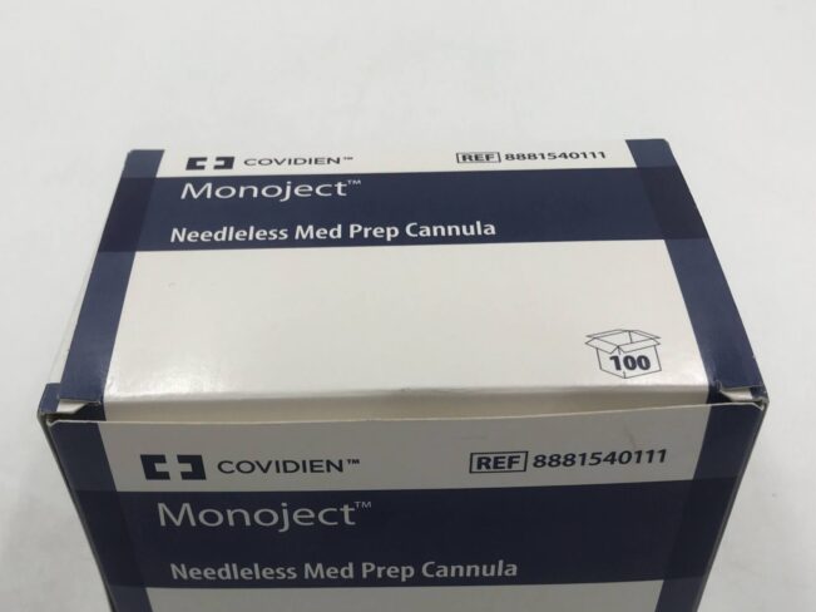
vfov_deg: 33.0
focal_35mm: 43
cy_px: 450
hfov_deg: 43.8
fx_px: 1013
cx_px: 366
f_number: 1.8
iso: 20
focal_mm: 3.99
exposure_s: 1/195
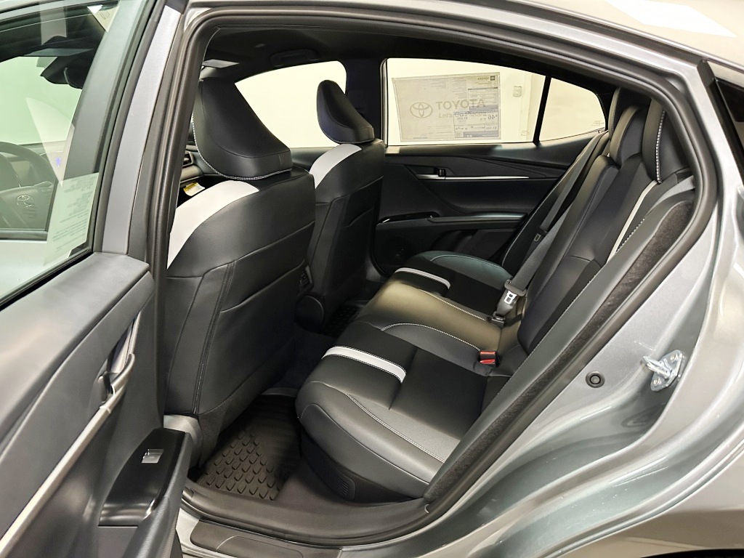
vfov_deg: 56.8
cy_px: 279
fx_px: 516
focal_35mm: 24
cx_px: 372
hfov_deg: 71.6
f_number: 1.78
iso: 1000
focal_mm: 6.86
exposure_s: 1/40
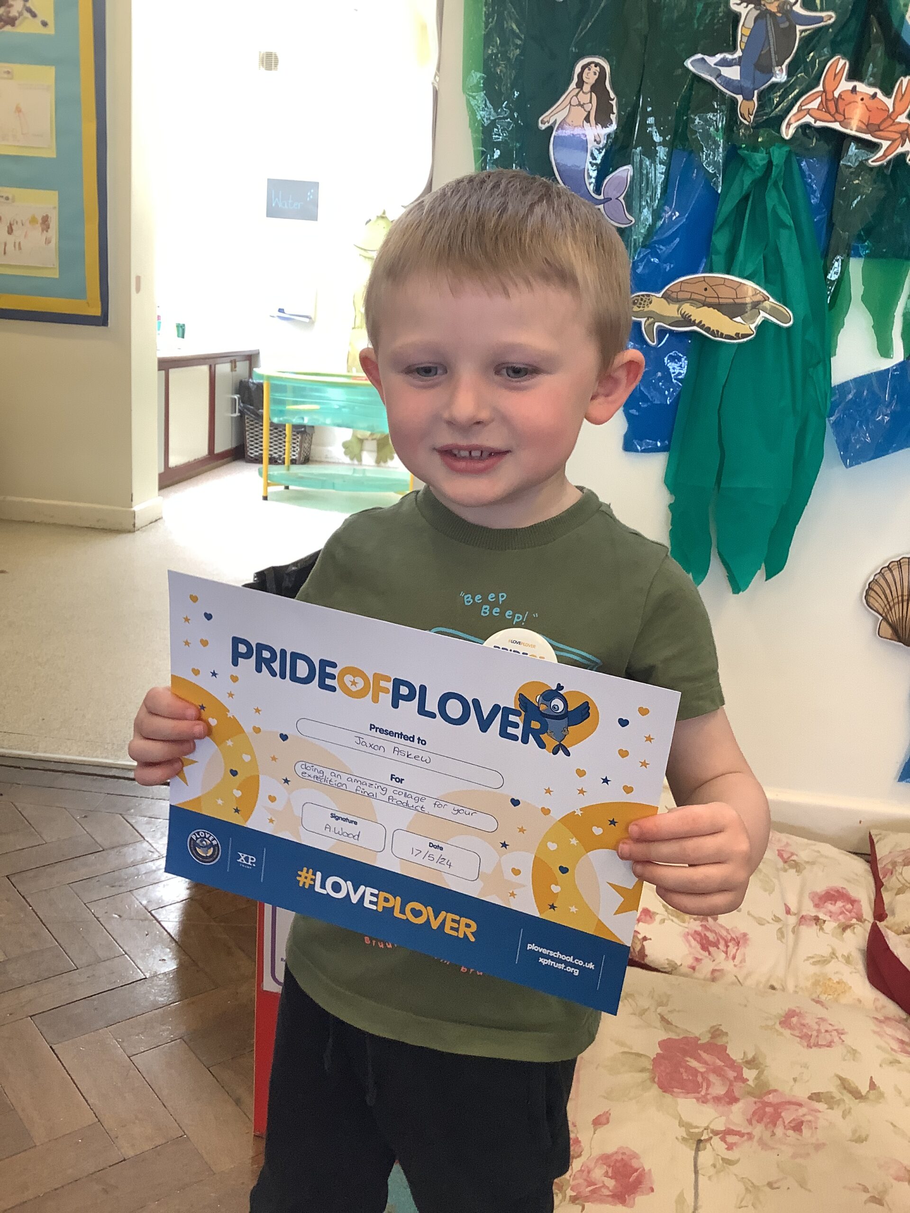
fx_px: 1087
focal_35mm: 31
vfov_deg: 58.4
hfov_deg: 45.4
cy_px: 606
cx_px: 455
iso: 100
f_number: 2.4
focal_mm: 3.3
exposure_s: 1/50
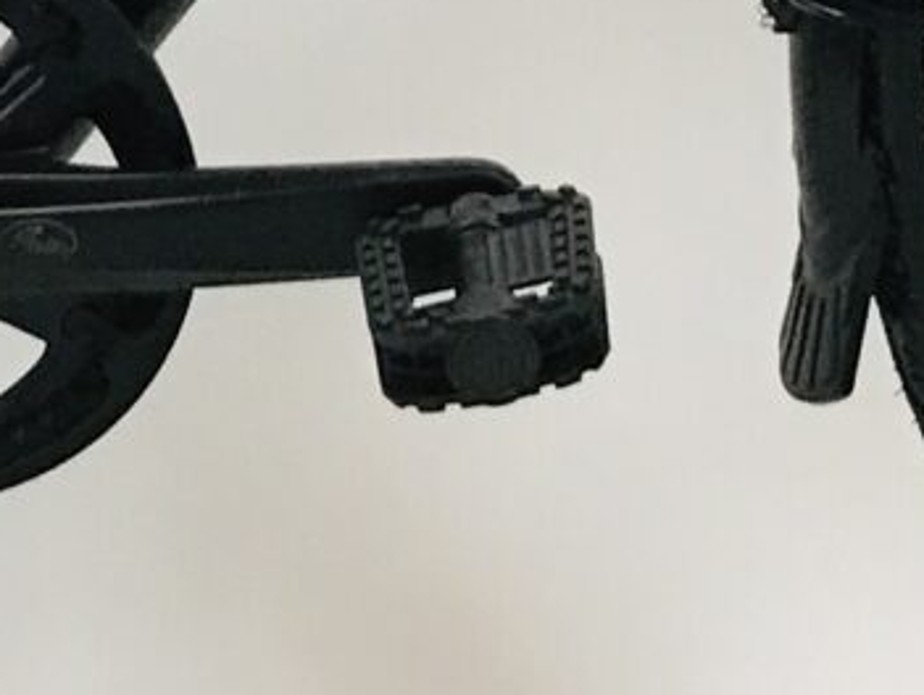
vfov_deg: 6.8
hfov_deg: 9.7
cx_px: 282
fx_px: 5451
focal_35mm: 204
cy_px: -1114
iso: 25
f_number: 1.8
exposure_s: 1/33
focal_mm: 3.99
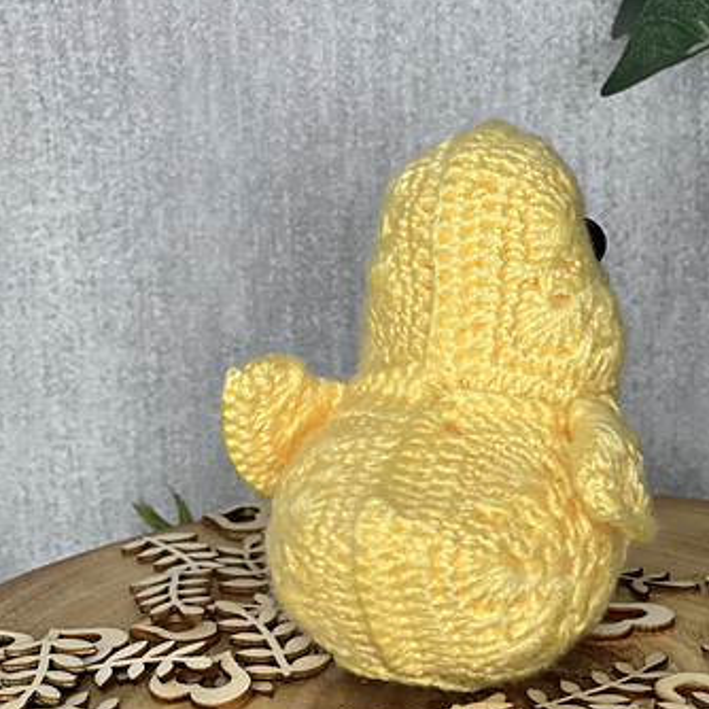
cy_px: 452
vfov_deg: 17.0
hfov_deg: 17.1
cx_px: 362
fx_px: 2364
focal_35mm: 102
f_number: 2.8
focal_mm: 9
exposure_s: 1/70
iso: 250
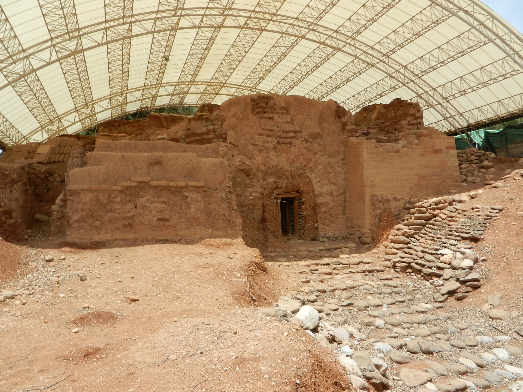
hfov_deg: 69.4
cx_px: 262
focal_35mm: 25
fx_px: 378
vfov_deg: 54.9
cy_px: 196
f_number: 3.5
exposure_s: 1/1600
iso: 160
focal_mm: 4.5
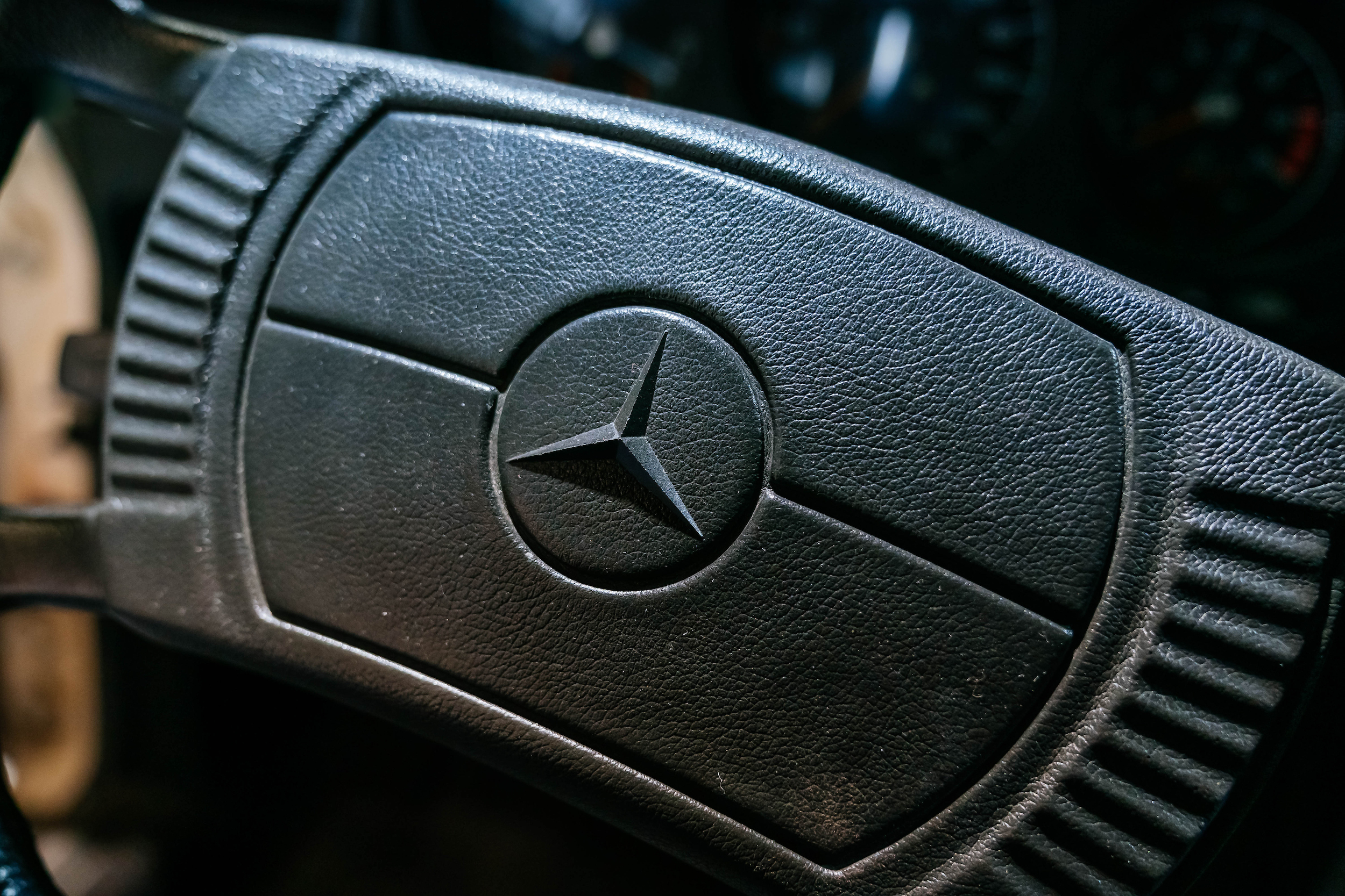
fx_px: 1270
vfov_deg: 38.9
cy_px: 448
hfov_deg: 55.8
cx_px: 672
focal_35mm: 34
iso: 2500
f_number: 3.5
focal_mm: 34
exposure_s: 1/200
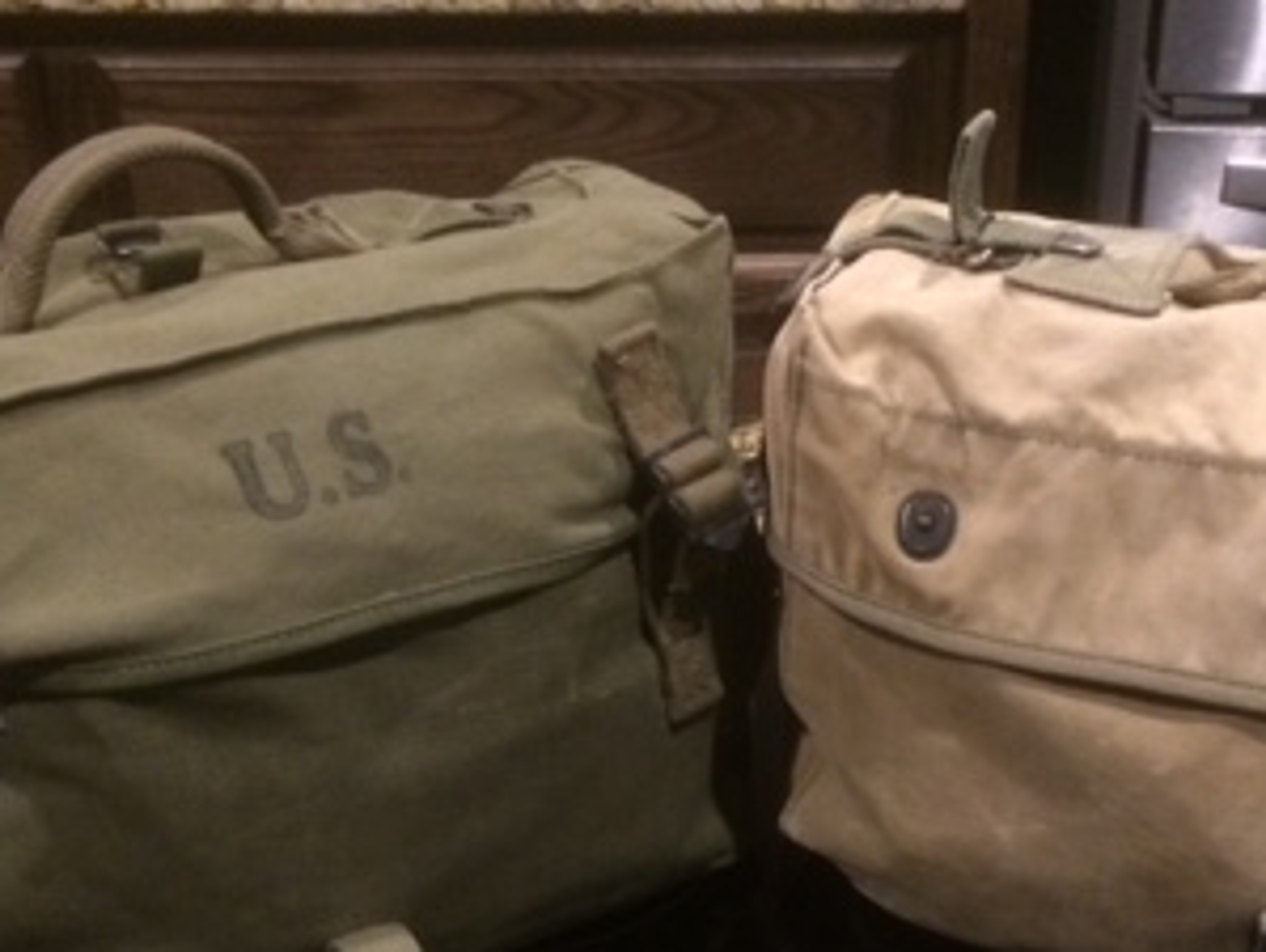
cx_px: 843
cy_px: 910
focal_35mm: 62
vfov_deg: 22.9
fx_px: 2270
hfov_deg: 30.9
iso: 320
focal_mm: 4.15
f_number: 2.2
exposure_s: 1/15
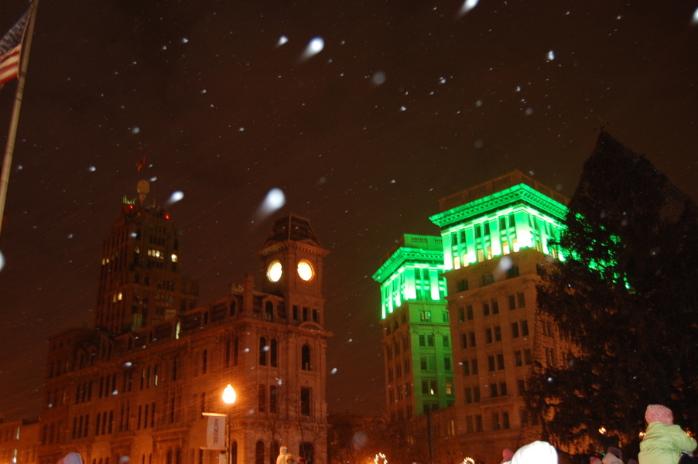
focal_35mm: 36
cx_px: 349
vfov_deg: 36.8
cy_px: 232
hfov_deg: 53.2
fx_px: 697
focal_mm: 24
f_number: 4
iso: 400
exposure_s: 1/3
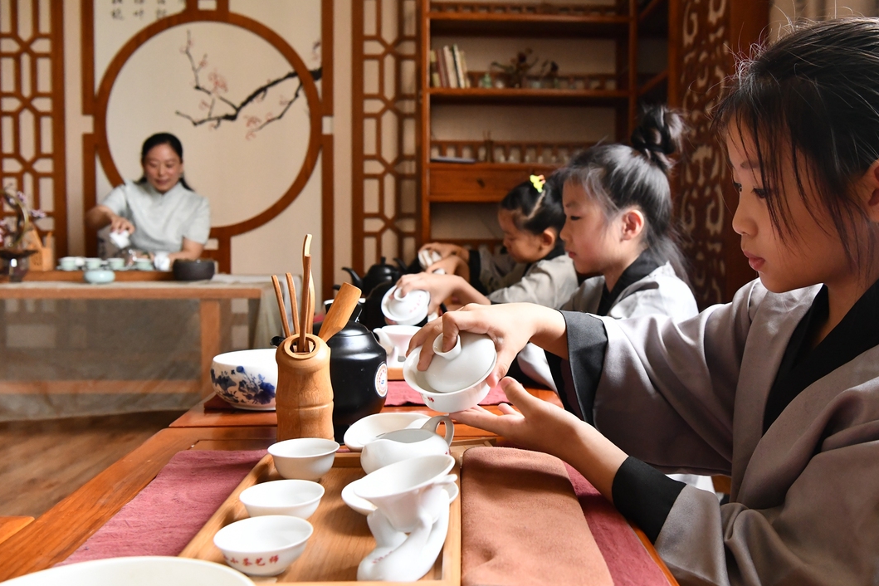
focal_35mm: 34
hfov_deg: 55.7
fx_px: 830
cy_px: 276
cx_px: 491
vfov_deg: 38.9
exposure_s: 1/160
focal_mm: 30
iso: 5000
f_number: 6.3
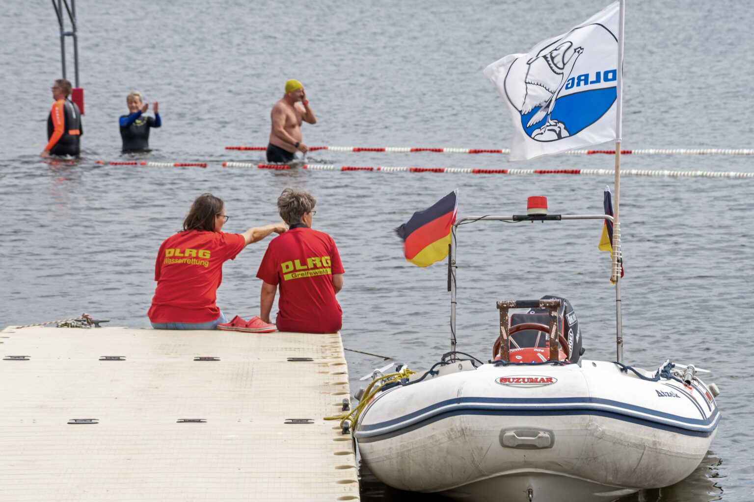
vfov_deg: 8.3
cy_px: 251
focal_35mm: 165
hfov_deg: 12.5
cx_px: 377
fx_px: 3456
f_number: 10
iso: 100
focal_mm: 165
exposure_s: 1/100
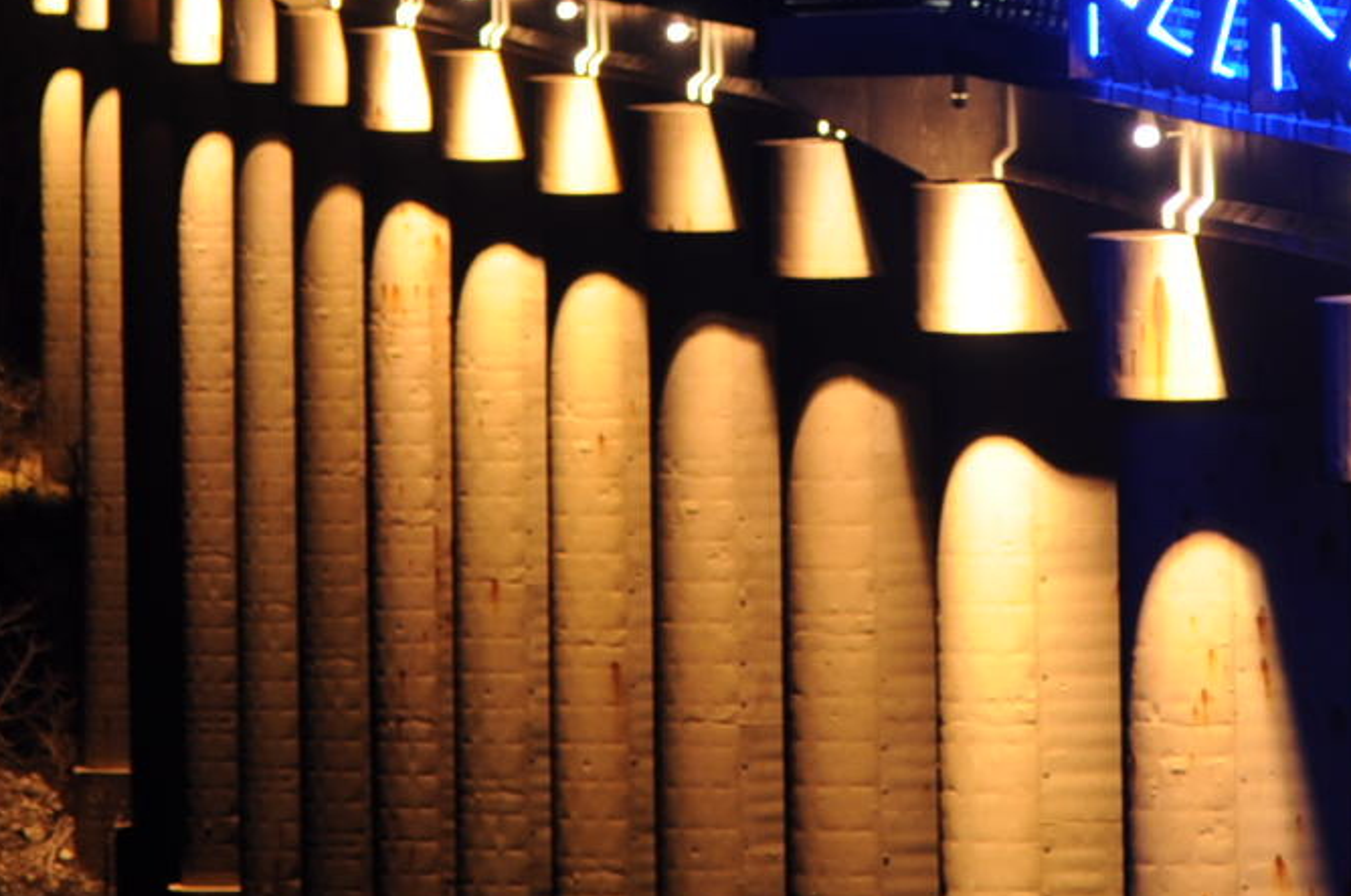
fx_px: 26173
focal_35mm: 699
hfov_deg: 3.0
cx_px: 959
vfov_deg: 2.0
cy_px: -305
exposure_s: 1/1.3
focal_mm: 145
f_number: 3.2
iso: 200
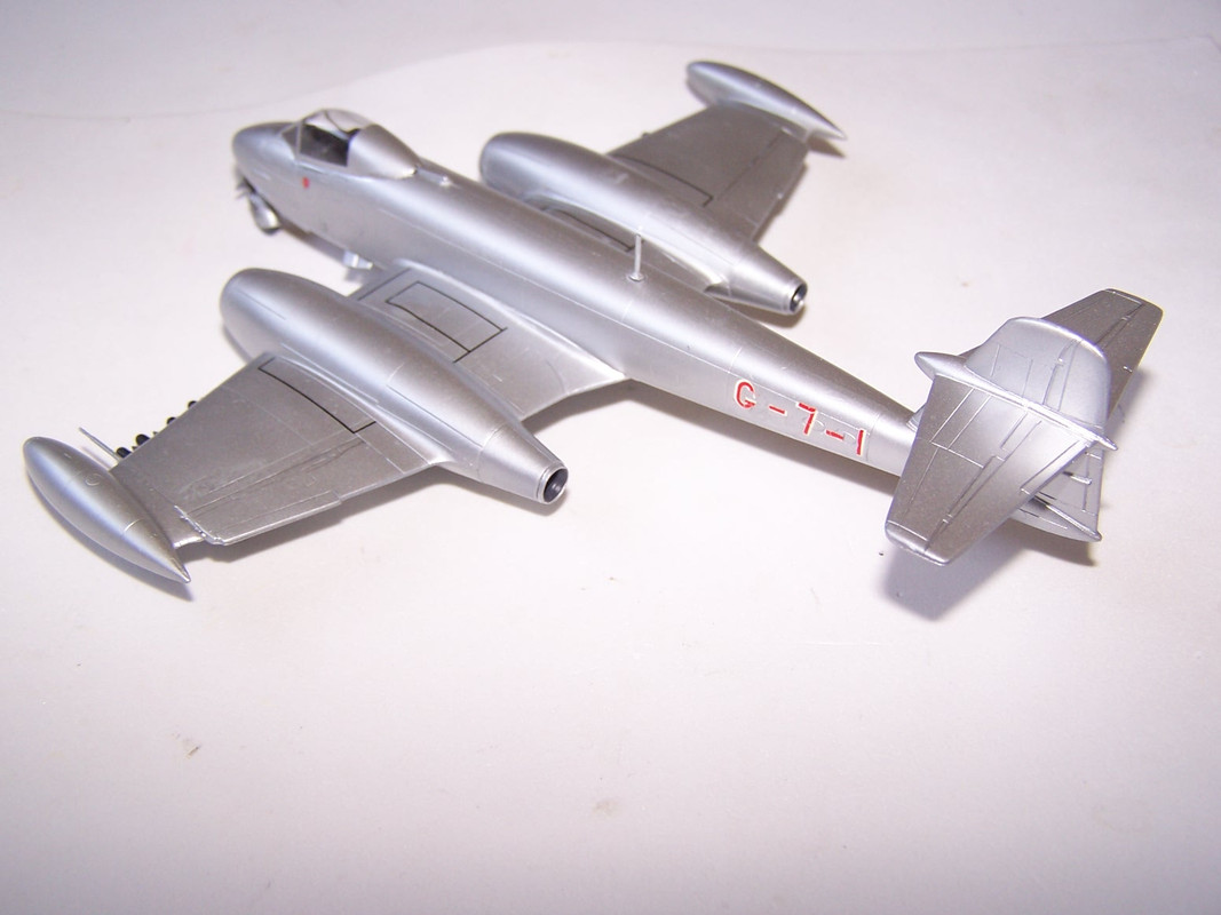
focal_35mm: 38
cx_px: 610
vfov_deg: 37.7
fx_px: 1340
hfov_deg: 49.0
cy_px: 458
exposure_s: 1/60
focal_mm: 6.3
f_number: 2.8
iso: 80
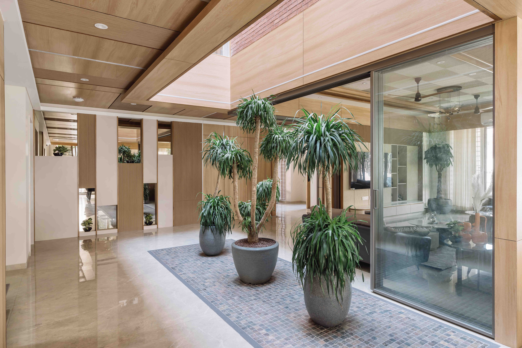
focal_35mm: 21
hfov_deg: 81.2
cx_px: 261
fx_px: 304
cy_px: 174
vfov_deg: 59.5
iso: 125
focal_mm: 21
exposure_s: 1/1.25
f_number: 8
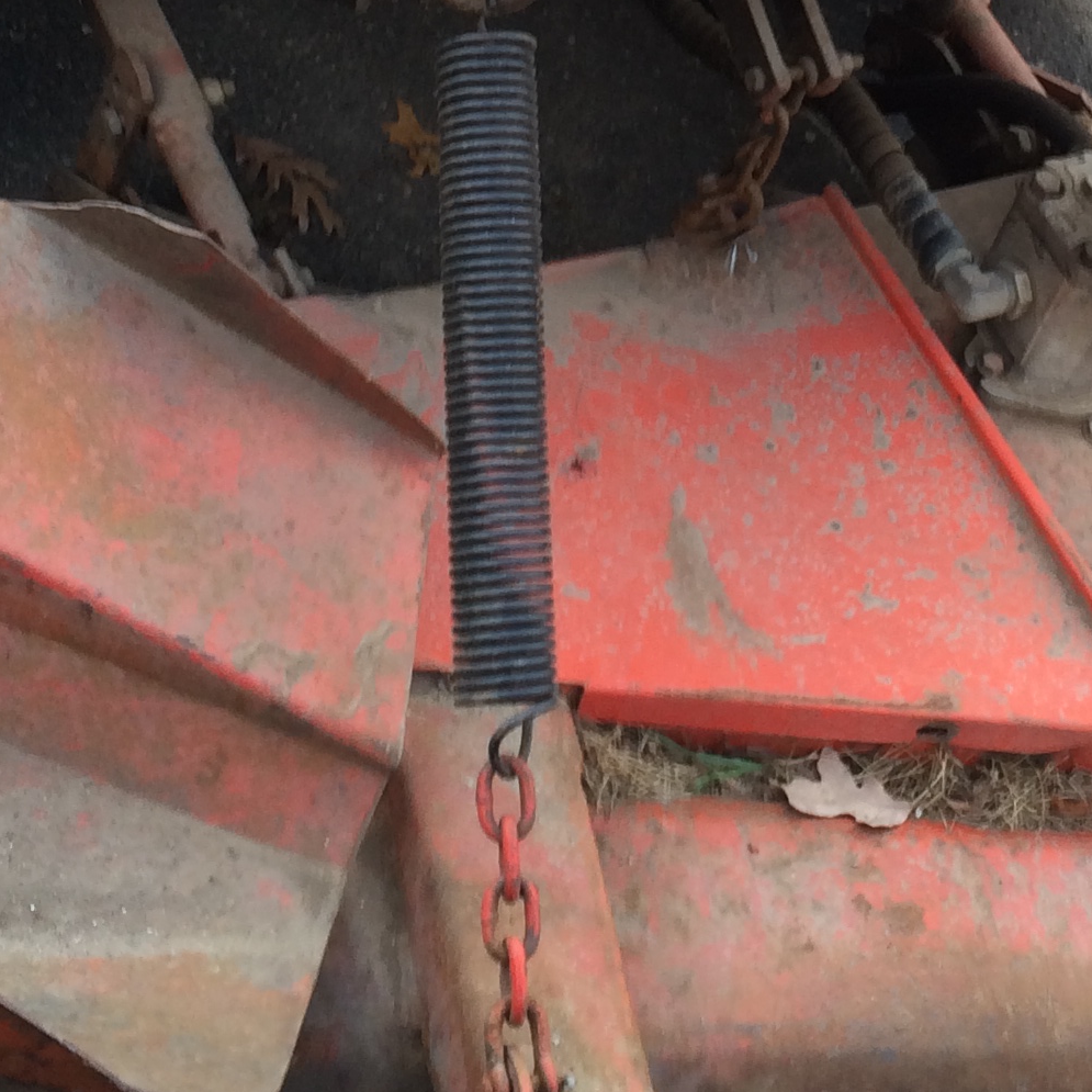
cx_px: 735
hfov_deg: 19.9
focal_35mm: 87
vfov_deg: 19.0
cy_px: -159
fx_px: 3105
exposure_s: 1/205
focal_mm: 4.12
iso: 32
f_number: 2.2
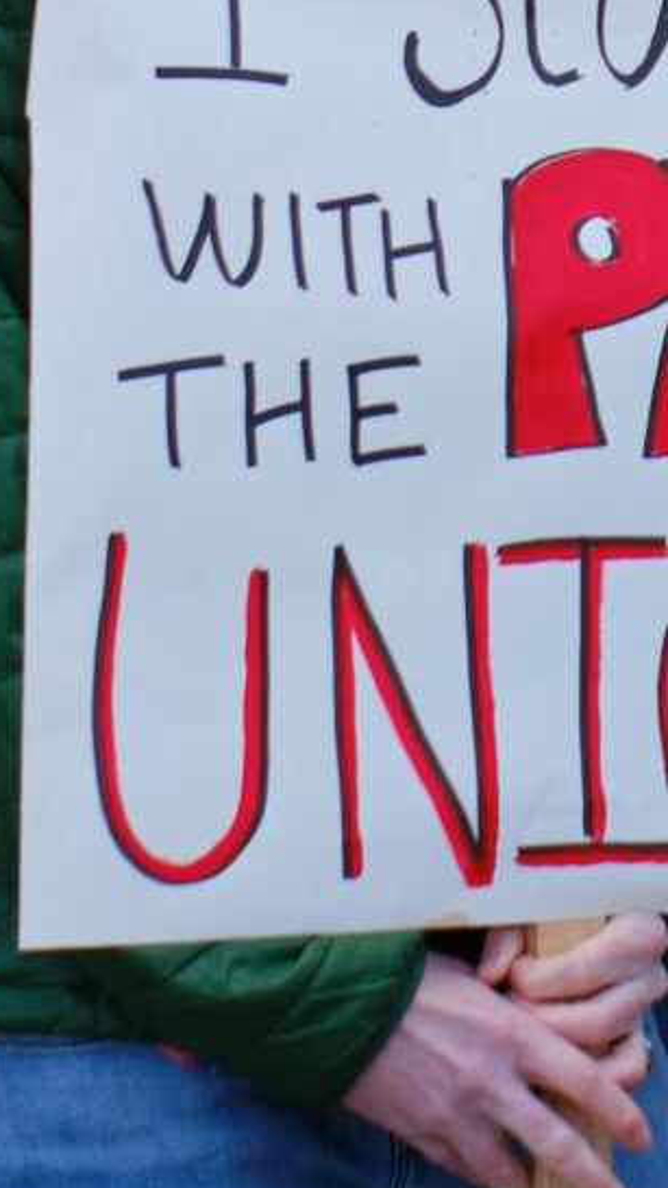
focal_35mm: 172
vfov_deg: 12.1
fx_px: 5418
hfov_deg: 6.9
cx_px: 1133
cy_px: -355
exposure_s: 1/420
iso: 160
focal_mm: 23
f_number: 2.8
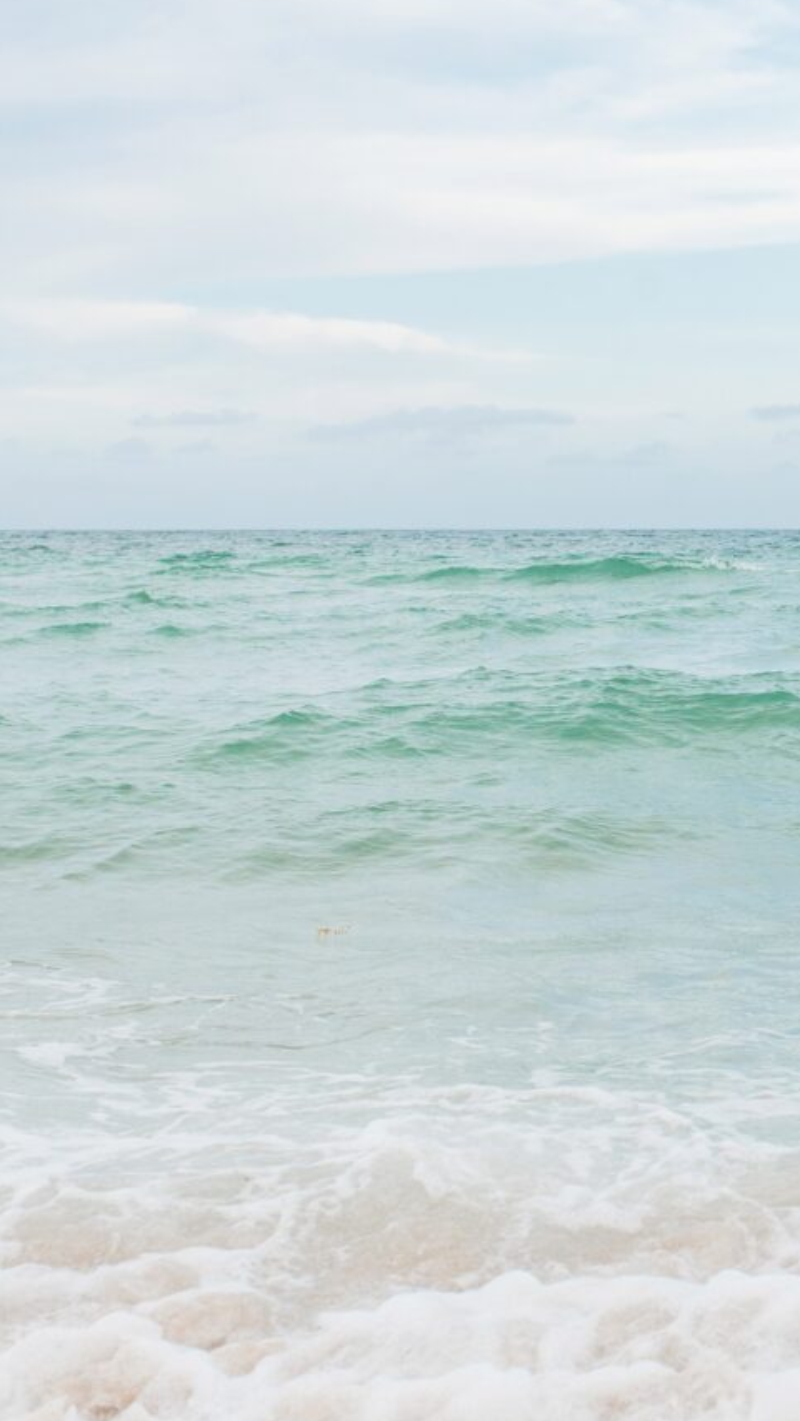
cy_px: 655
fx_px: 2488
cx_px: 746
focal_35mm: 66
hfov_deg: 17.9
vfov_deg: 31.9
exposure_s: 1/1000
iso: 500
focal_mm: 35
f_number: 6.3
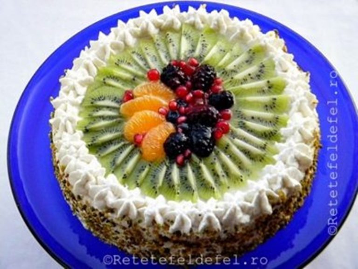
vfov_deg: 17.8
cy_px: 134
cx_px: 179
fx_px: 858
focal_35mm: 83
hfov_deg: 23.6
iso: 400
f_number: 4.5
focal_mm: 15.1
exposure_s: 1/137
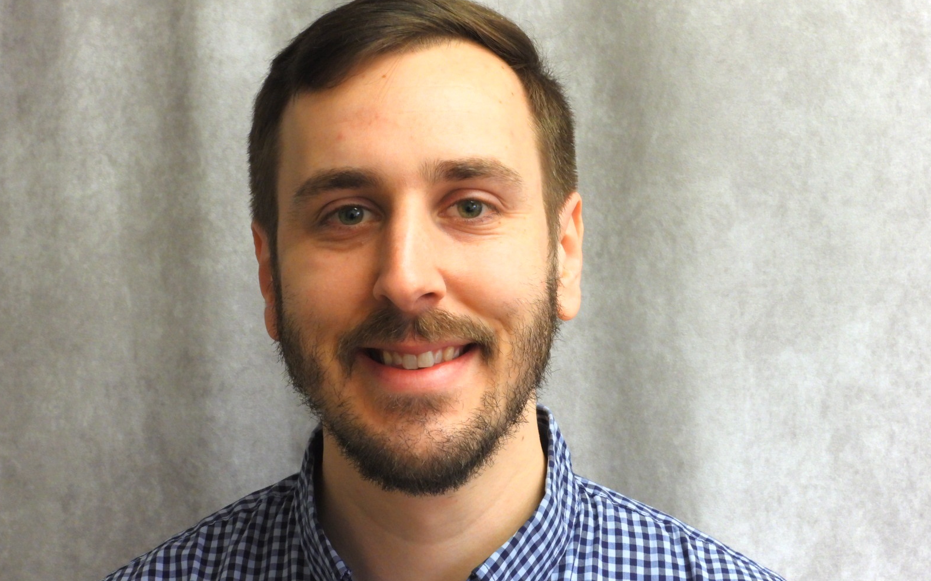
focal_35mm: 75
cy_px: 280
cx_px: 463
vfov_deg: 17.4
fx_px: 1903
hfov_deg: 27.5
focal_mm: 12.6
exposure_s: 1/25
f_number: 5
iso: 400
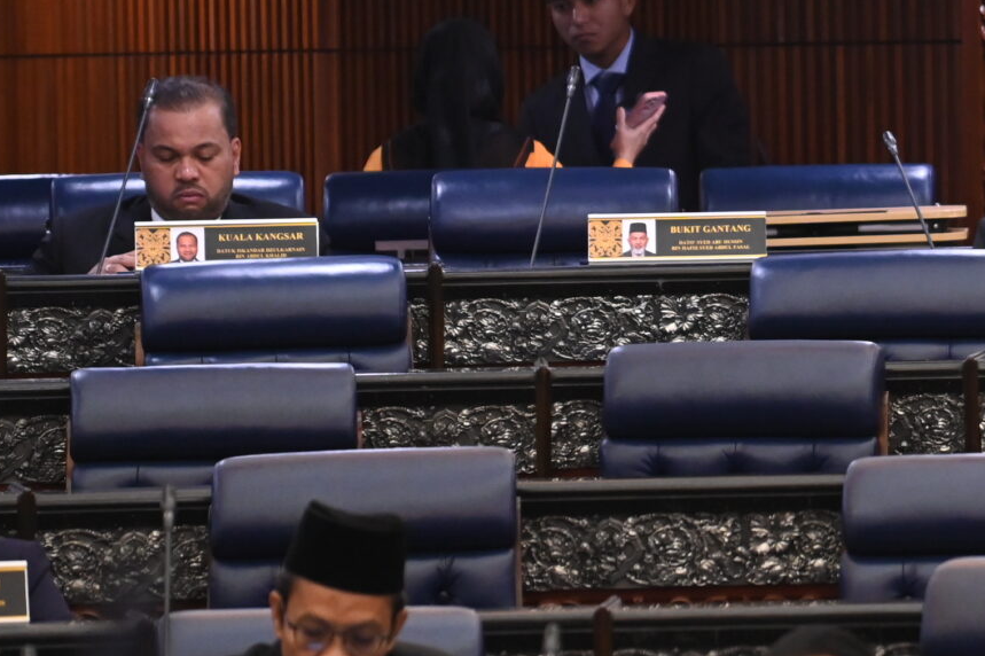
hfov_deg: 3.5
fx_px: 16300
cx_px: 1233
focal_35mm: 596
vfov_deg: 2.3
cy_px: 57
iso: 2500
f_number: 4
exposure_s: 1/250
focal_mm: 200
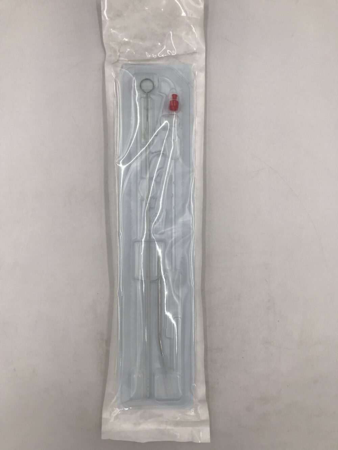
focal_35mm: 28
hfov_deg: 49.8
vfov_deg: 63.4
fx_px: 364
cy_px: 225
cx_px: 169
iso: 20
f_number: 1.8
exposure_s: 1/370
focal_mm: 3.99
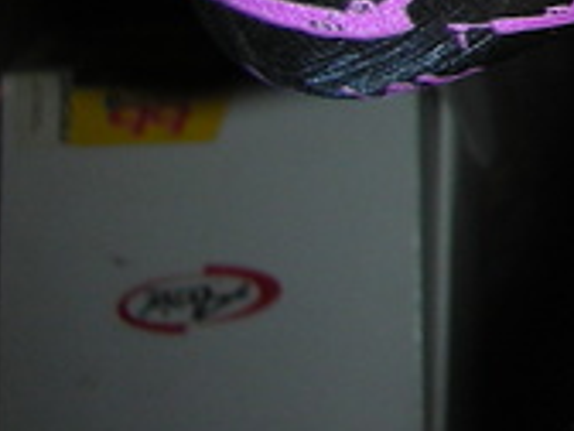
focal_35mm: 167
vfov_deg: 8.3
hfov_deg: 10.8
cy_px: -558
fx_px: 2769
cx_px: 1158
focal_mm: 5.8
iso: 50
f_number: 3
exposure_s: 1/60.1
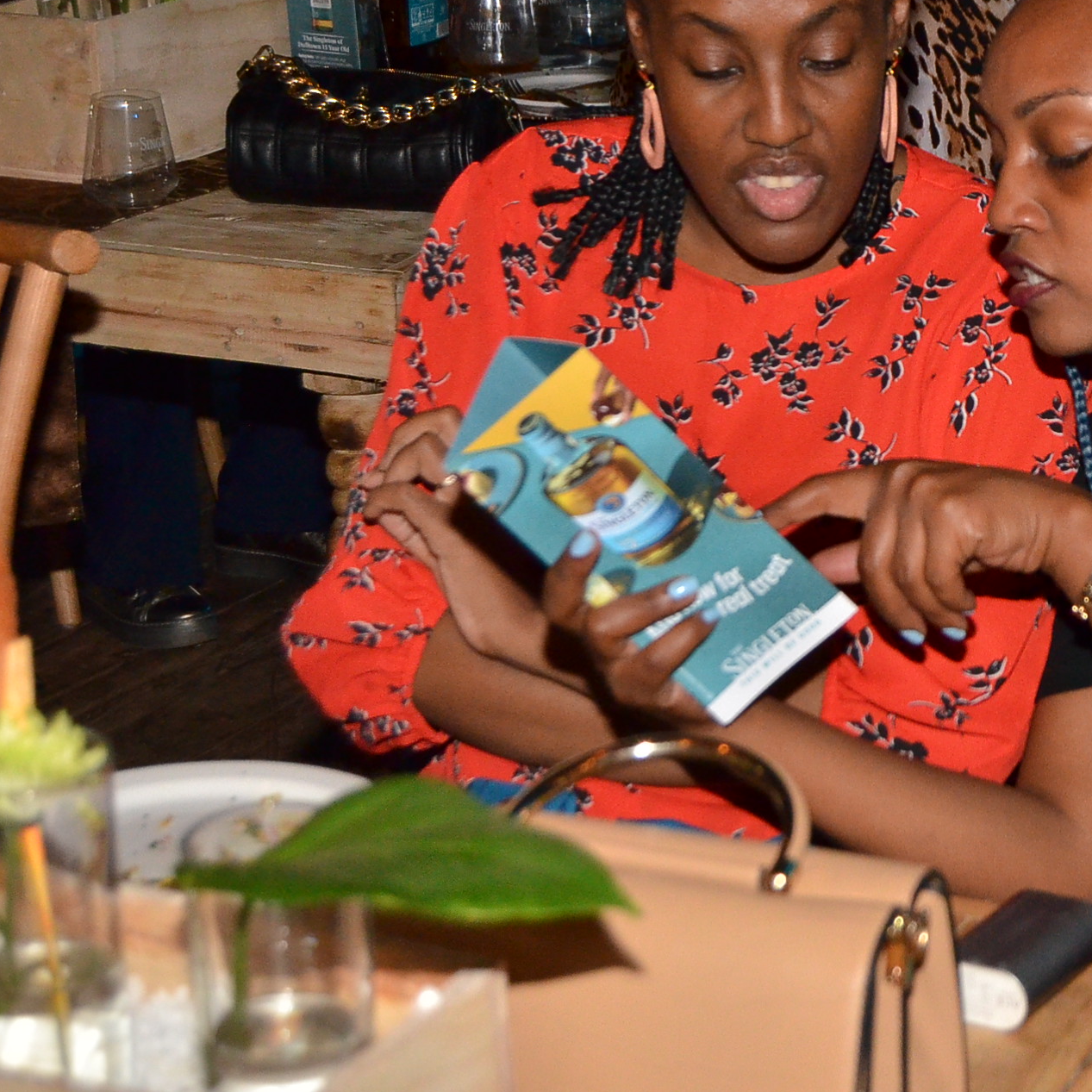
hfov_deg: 18.2
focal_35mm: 94
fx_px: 3355
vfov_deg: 18.5
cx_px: 988
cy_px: 435
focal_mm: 38
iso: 1600
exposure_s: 1/250
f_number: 4.8
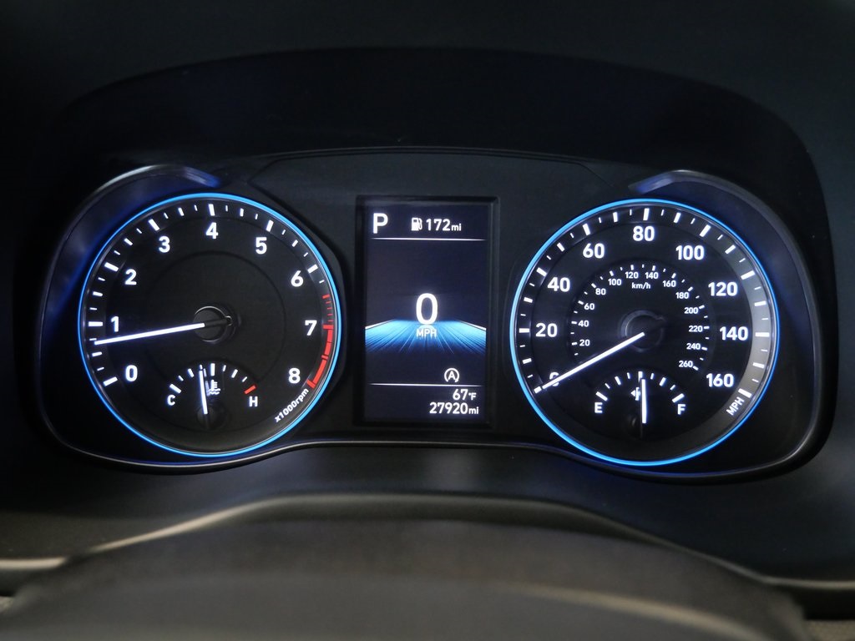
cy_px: 320
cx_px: 428
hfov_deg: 54.0
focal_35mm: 34
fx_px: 840
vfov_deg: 41.8
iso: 3200
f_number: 3.8
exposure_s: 1/25
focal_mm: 17
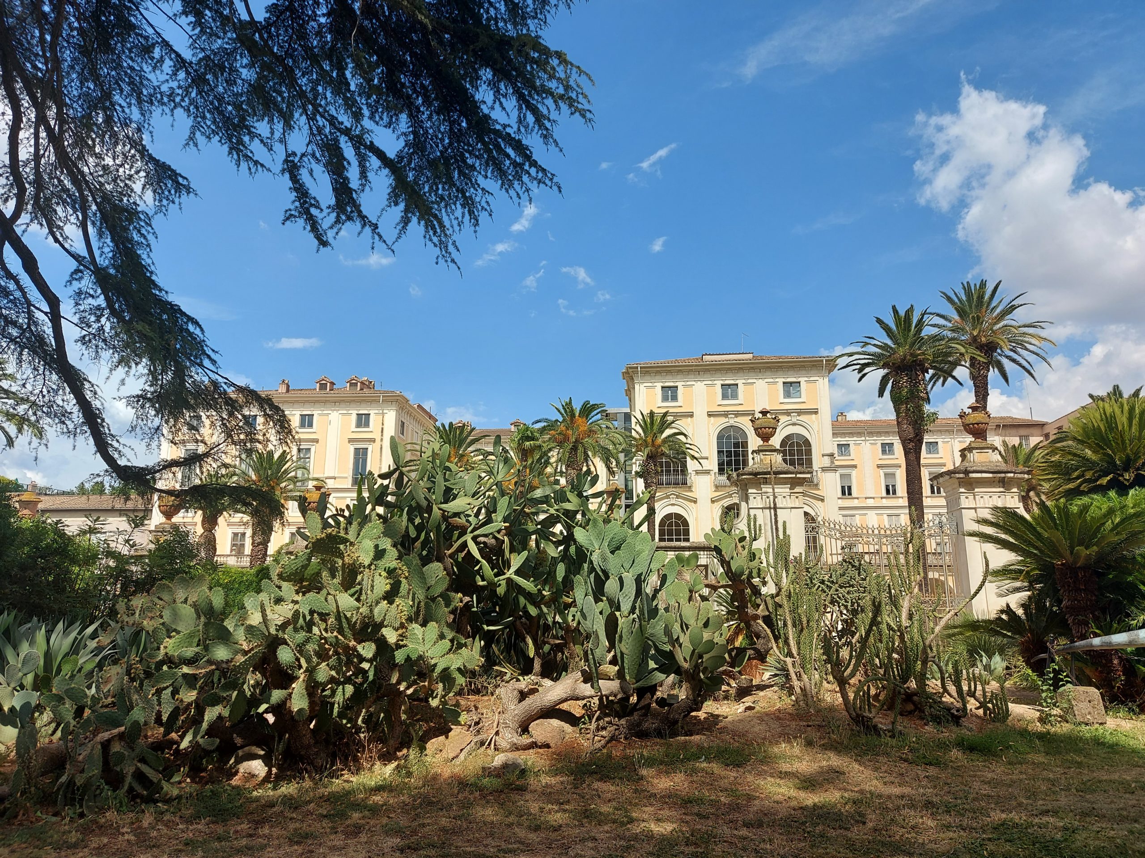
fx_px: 794
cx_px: 572
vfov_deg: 56.8
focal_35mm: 24
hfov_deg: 71.6
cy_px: 429
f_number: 1.8
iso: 32
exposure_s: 1/1191
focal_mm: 5.23
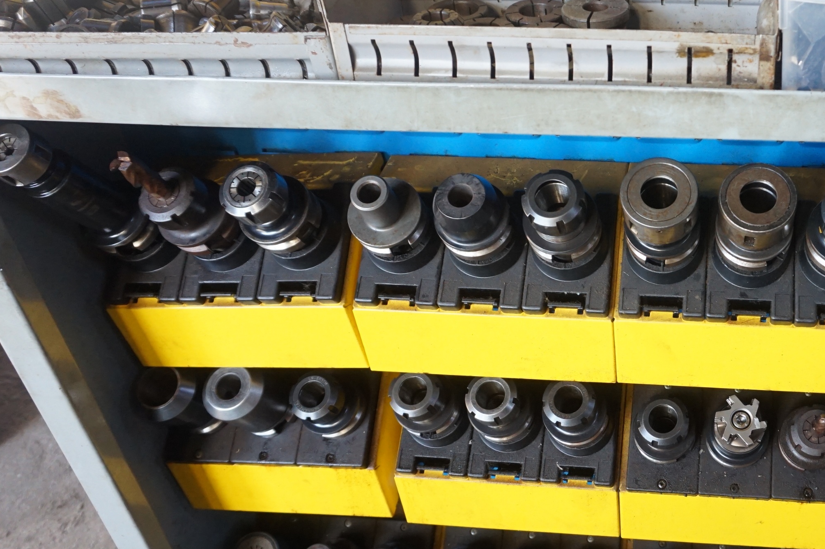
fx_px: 893
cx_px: 652
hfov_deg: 47.1
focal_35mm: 39
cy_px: 275
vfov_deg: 34.2
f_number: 4
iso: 1250
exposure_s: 1/160
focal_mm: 16
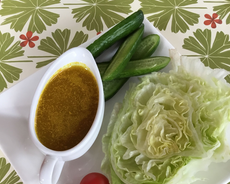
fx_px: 279
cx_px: 116
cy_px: 151
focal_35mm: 41
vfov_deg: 35.1
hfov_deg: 44.8
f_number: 2.4
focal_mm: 3.3
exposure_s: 1/33
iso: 25
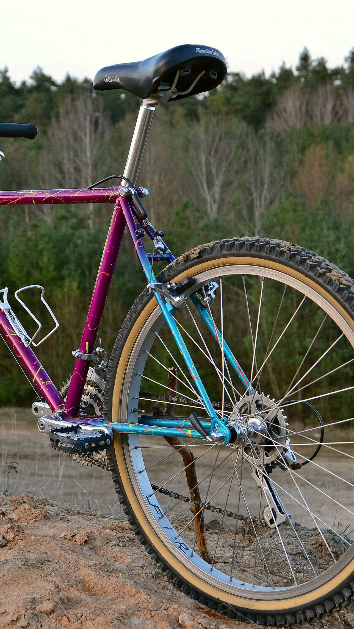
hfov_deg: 17.4
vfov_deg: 30.7
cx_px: 88
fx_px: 1148
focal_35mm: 69
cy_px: 315
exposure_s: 1/60
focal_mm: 29
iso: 200
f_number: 5.6
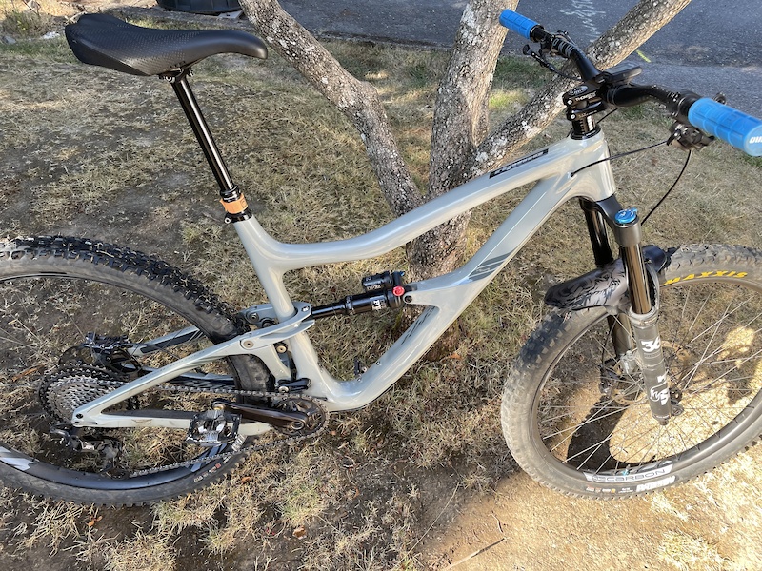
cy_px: 286
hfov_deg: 67.3
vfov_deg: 53.1
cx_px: 381
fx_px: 572
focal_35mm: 26
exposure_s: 1/131
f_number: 1.6
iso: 32
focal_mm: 4.2
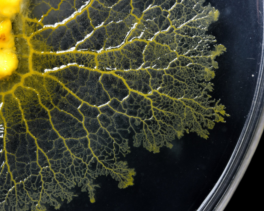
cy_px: 105
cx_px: 120
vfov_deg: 11.4
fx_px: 1063
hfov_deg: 14.2
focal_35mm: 136
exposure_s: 1
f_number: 22
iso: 800
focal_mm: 80
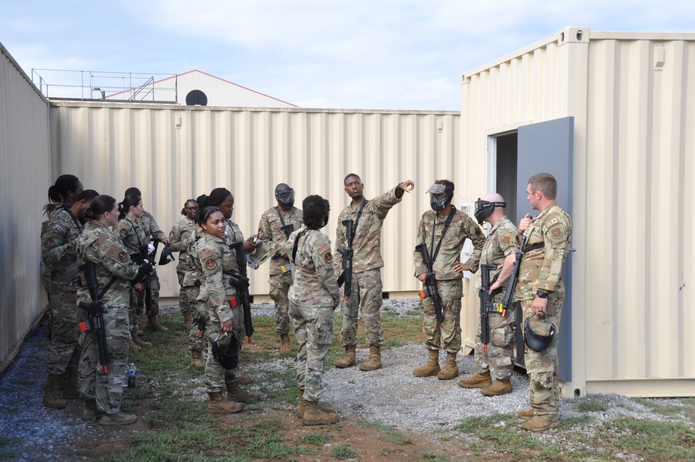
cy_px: 231
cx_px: 348
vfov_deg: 28.0
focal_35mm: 48
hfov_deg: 41.2
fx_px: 926
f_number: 8
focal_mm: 32
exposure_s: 1/250
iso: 200
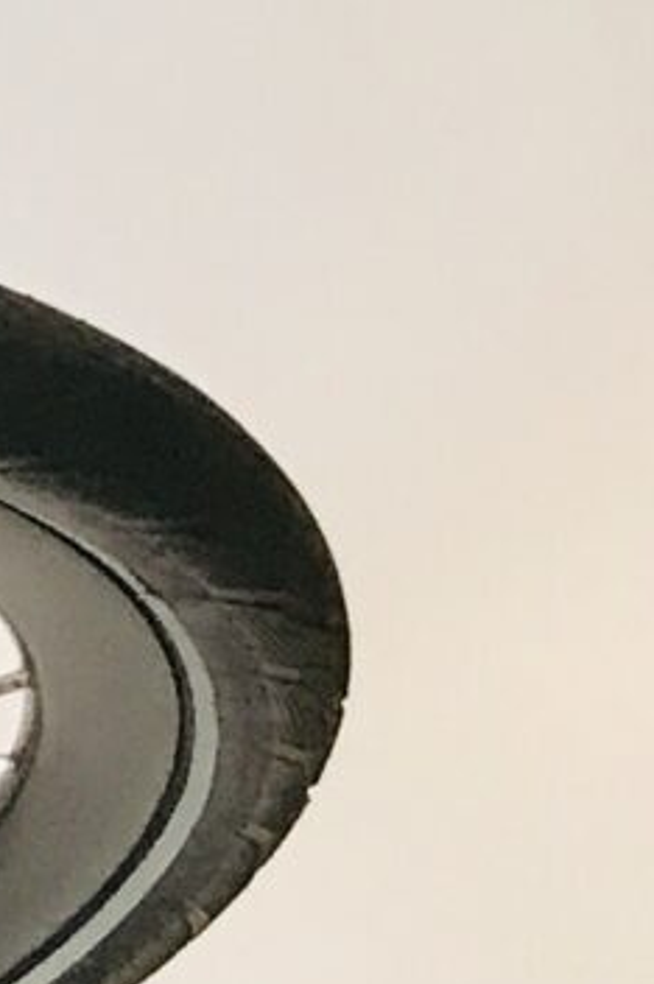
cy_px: -676
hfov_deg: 5.1
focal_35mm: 212
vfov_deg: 9.3
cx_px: -2742
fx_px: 5788
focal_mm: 3.99
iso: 25
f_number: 1.8
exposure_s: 1/33
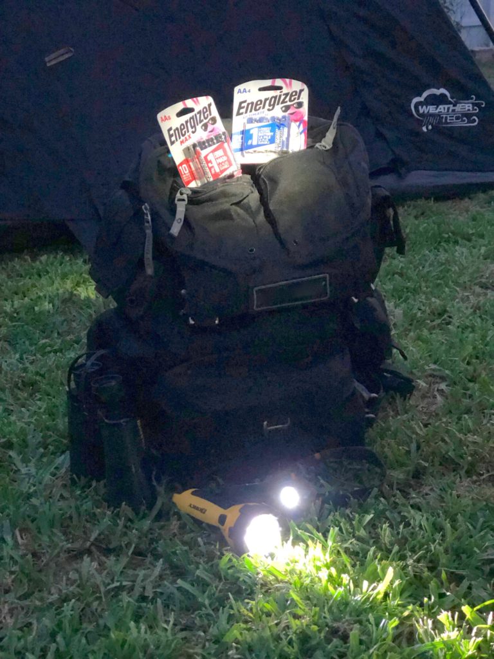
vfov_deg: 33.8
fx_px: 1085
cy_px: 330
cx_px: 247
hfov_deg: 25.7
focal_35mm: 57
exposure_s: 1/30
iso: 400
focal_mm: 6.6
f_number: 2.8
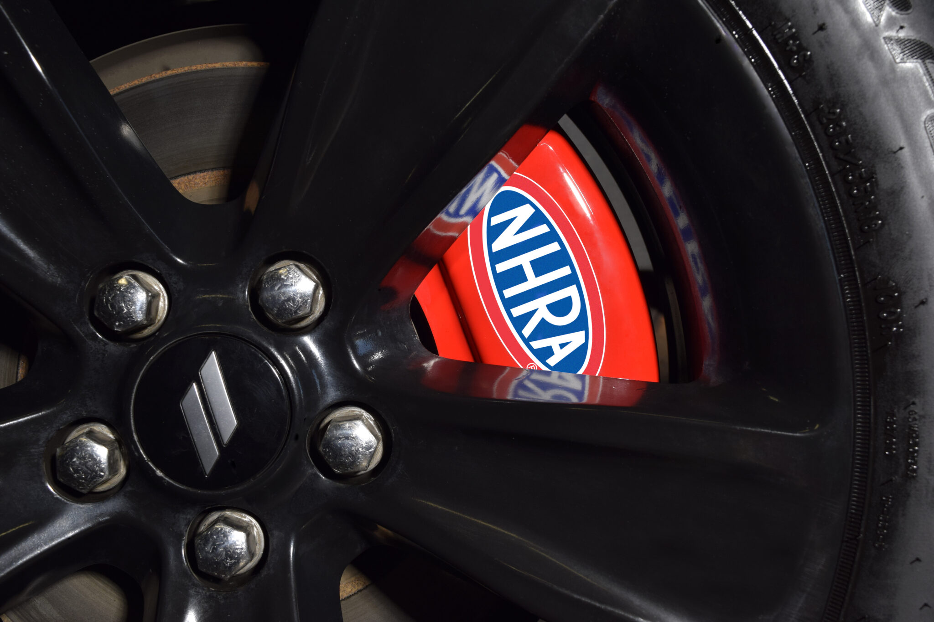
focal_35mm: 39
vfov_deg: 34.2
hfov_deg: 49.6
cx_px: 467
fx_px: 1012
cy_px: 311
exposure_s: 1/250
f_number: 8
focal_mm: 26
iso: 360
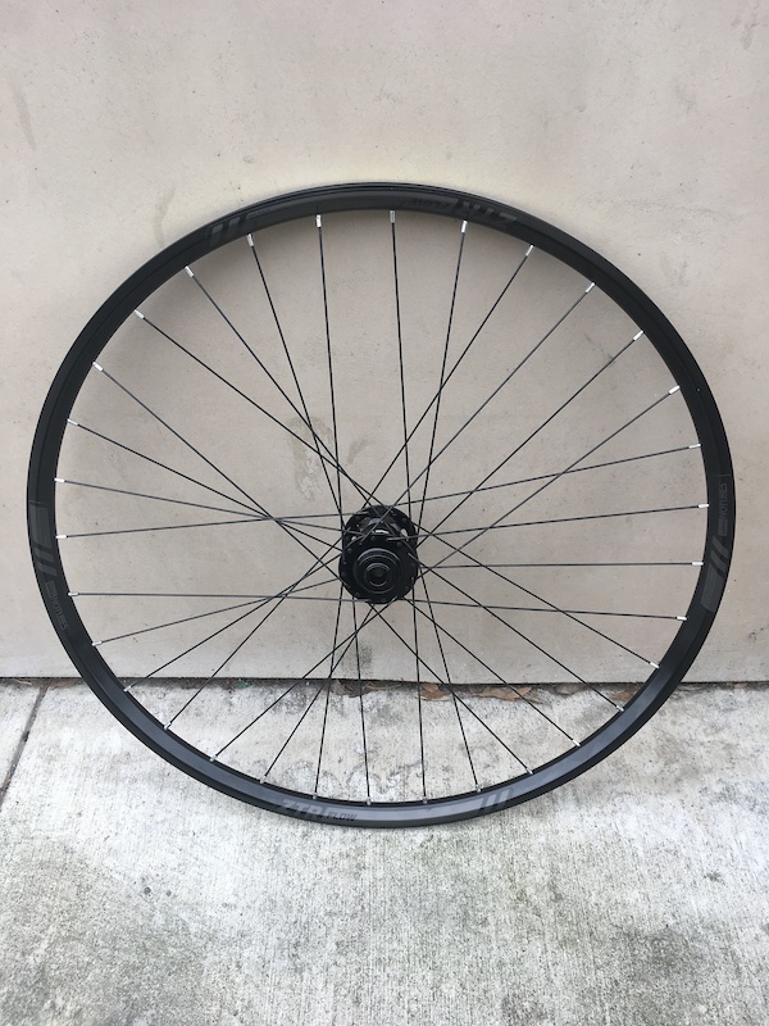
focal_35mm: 29
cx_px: 384
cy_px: 513
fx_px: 859
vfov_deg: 61.7
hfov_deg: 48.2
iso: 25
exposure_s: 1/204
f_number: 2.2
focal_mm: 4.15
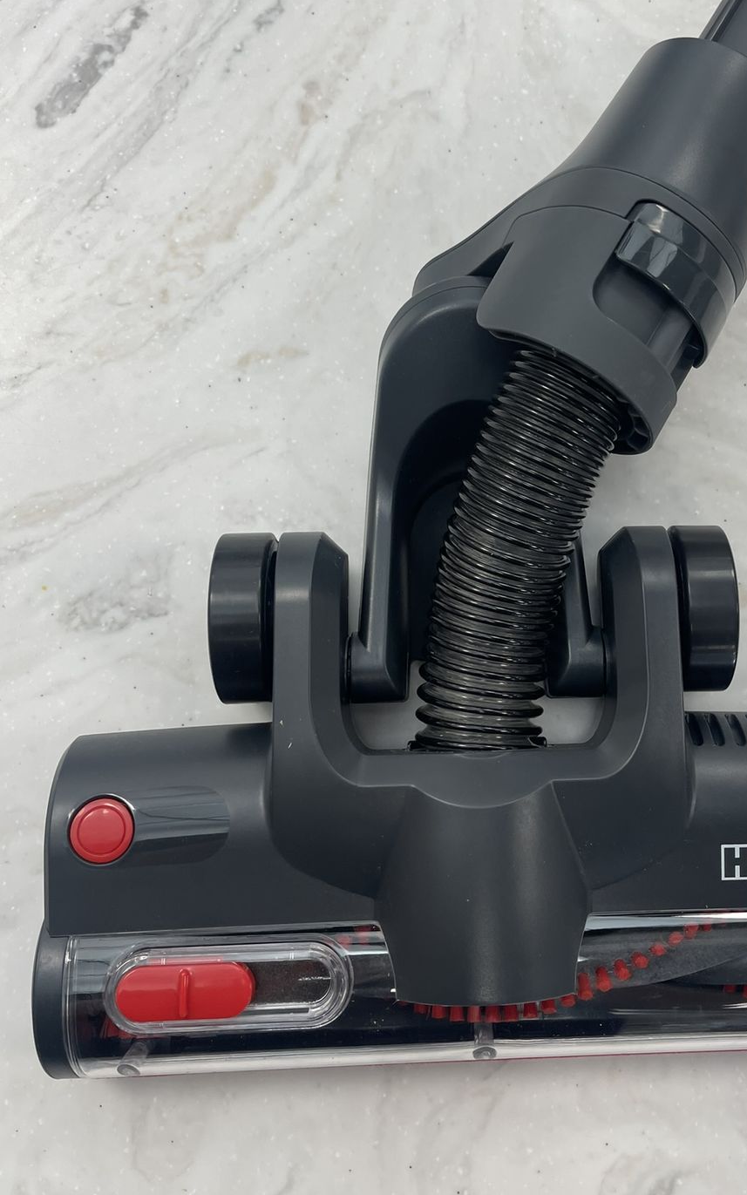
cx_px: 502
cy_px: 489
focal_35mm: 33
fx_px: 1075
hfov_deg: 37.9
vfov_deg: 57.8
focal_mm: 5.1
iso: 50
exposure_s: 1/100
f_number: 1.6
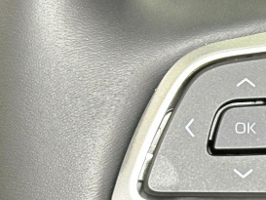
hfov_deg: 10.9
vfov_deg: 8.3
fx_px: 1384
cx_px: 281
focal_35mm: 180
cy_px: 100
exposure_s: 1/40
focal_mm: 6.86
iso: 320
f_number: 1.78
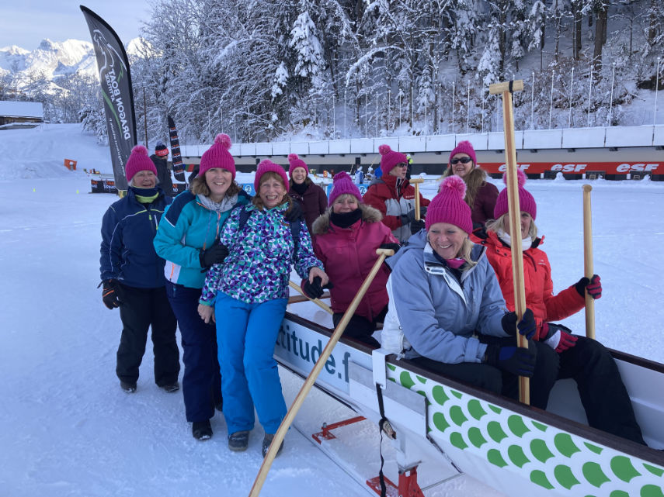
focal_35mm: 28
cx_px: 332
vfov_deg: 49.7
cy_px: 248
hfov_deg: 63.5
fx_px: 537
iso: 20
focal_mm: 4
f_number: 1.8
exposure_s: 1/500
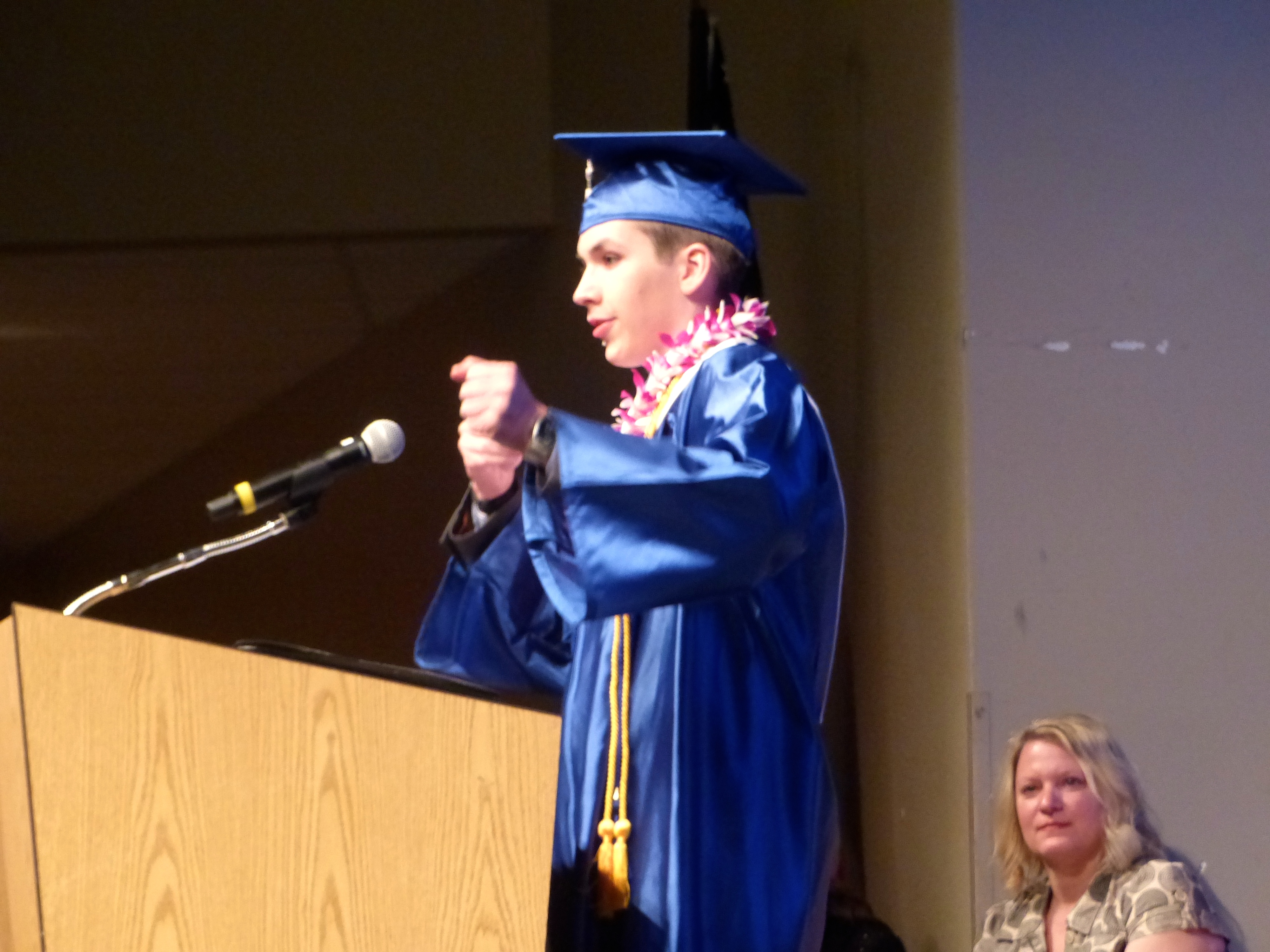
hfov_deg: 9.0
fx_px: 8108
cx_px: 635
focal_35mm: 221
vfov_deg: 6.7
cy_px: 476
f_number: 2.8
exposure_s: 1/25
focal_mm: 39.8
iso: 800
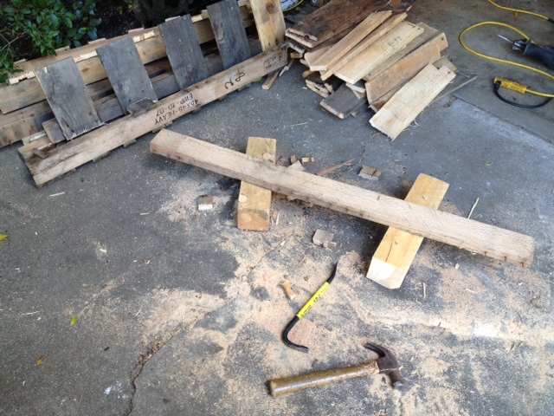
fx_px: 560
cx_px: 277
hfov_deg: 52.6
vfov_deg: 40.7
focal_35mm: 35
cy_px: 208
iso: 80
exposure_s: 1/60
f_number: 2.4
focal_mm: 4.28
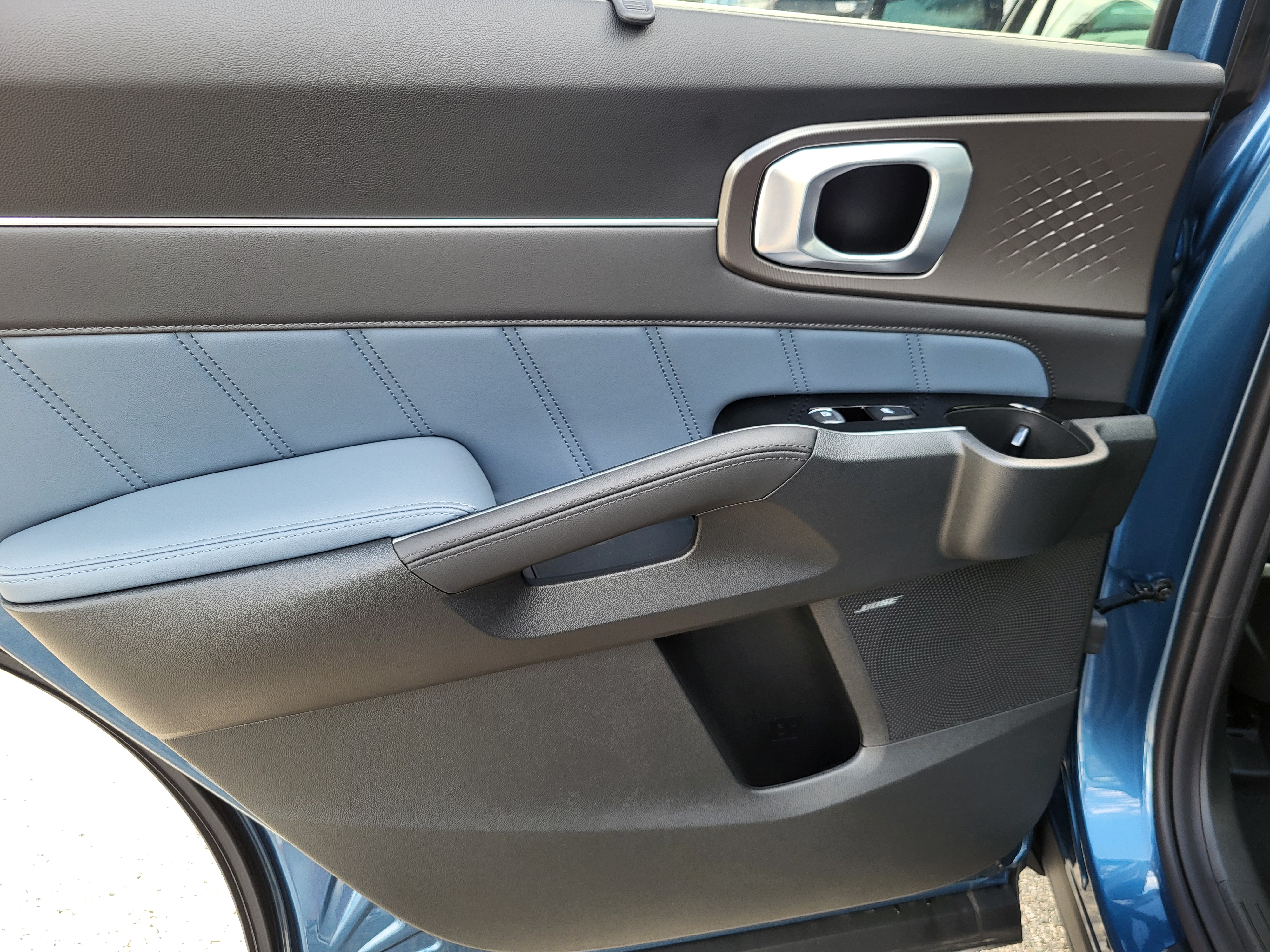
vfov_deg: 53.1
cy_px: 476
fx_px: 954
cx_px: 635
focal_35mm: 26
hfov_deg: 67.3
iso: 50
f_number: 1.8
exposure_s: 1/120
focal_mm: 5.4
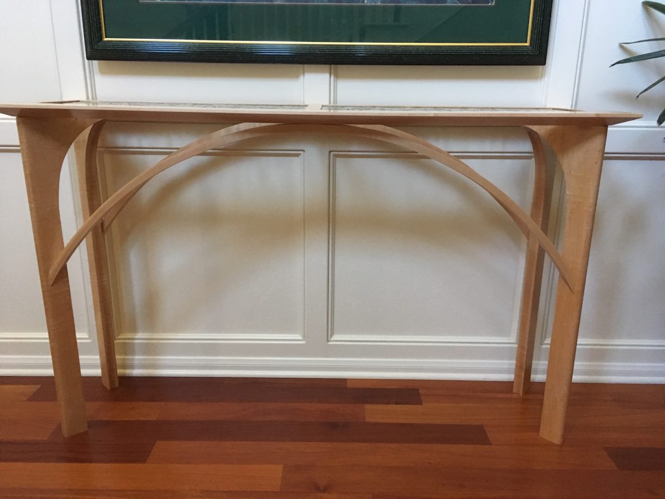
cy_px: 250
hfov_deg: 61.7
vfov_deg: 48.2
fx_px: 557
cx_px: 332
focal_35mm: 29
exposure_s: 1/30
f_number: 2.2
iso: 200
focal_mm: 4.15
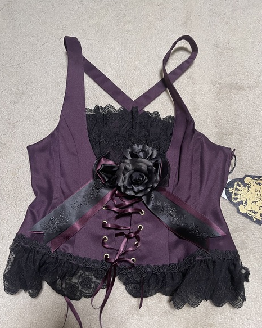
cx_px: 128
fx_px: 262
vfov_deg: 64.1
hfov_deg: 53.2
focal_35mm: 27
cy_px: 170
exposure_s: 1/59
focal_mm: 5.1
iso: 500
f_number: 1.6
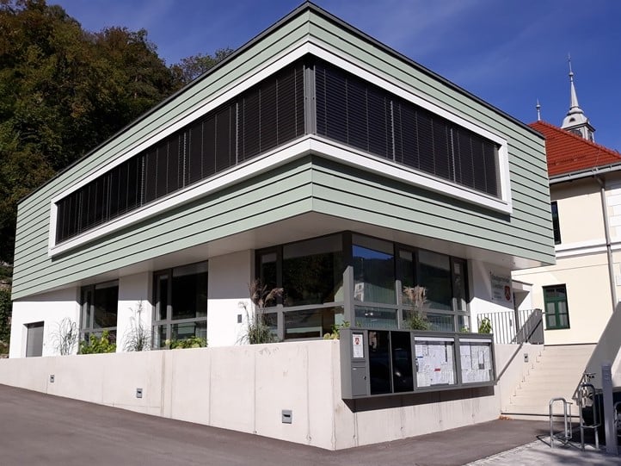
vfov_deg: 51.3
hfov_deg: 65.3
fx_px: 484
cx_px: 310
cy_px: 233
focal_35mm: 27
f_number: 1.7
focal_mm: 3.71
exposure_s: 1/2817
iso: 40
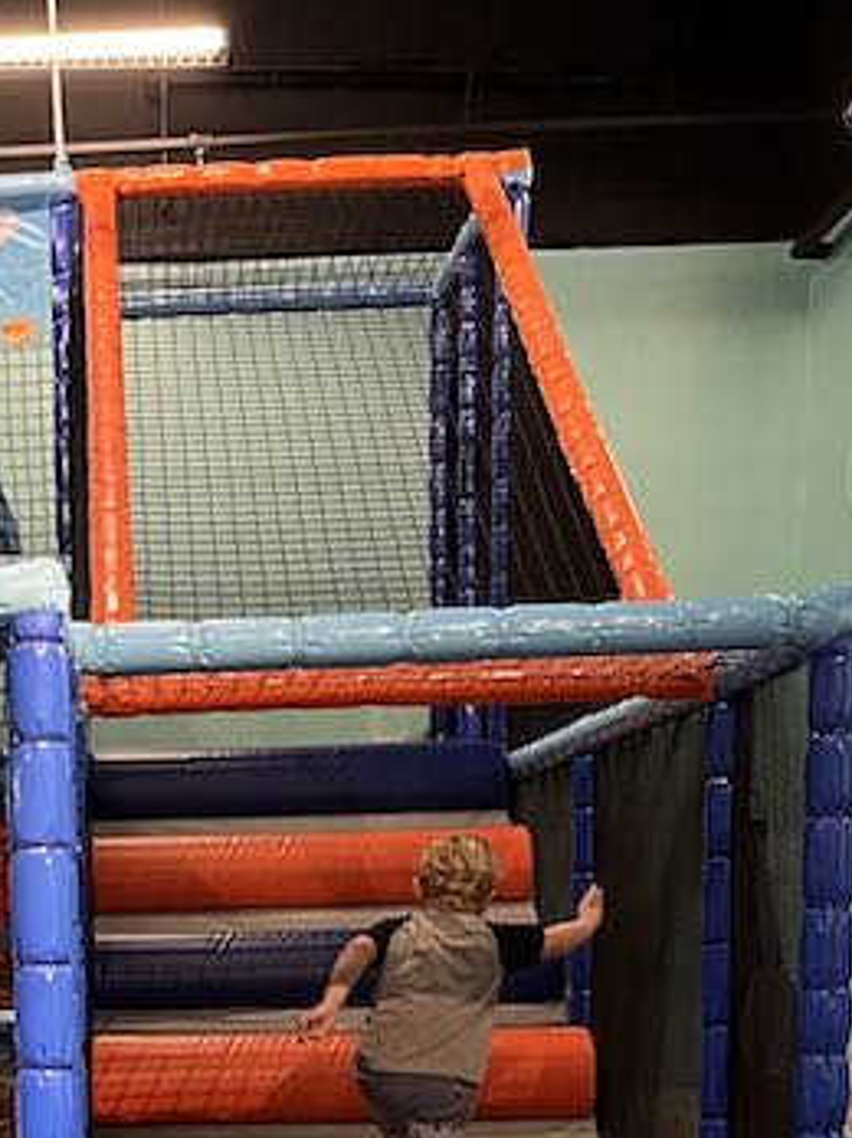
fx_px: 2299
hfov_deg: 20.2
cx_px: -39
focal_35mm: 70
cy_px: 1287
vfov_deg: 25.5
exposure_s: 1/60
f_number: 1.6
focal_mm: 5.1
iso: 250
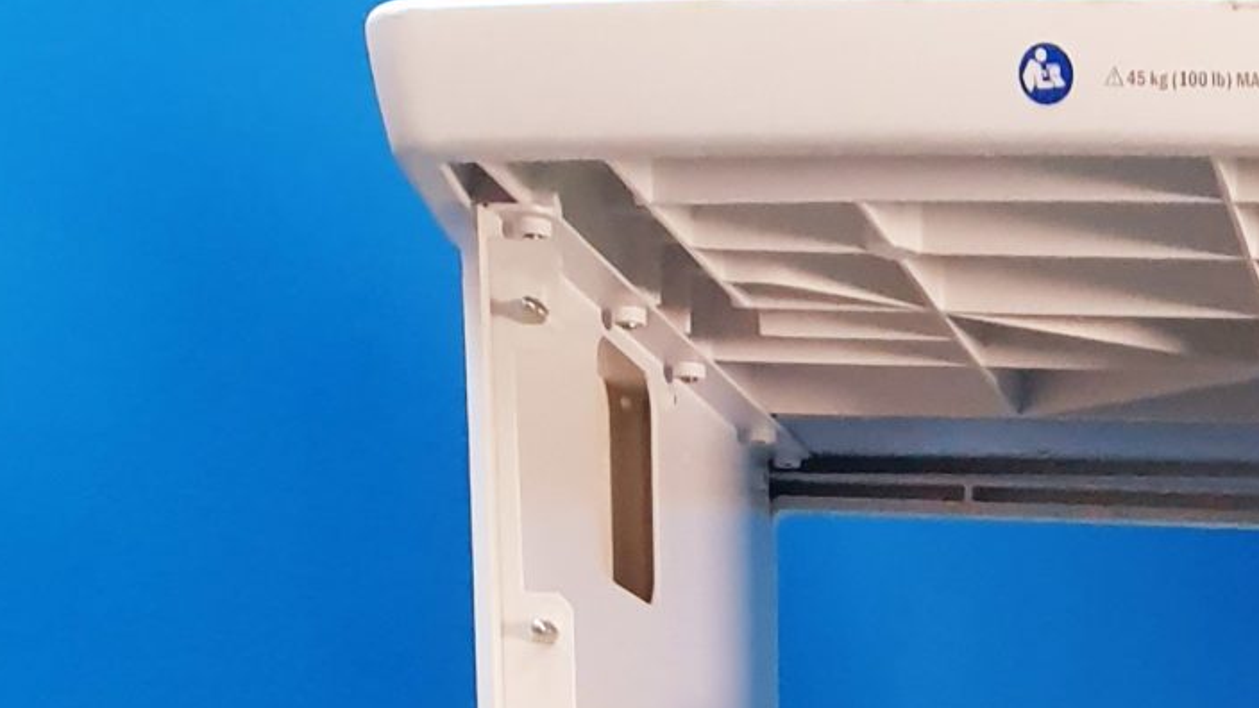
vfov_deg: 9.7
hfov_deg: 19.6
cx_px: 1495
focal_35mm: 103
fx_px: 3439
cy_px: 1958
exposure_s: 1/50
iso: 250
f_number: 2.4
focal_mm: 4.3
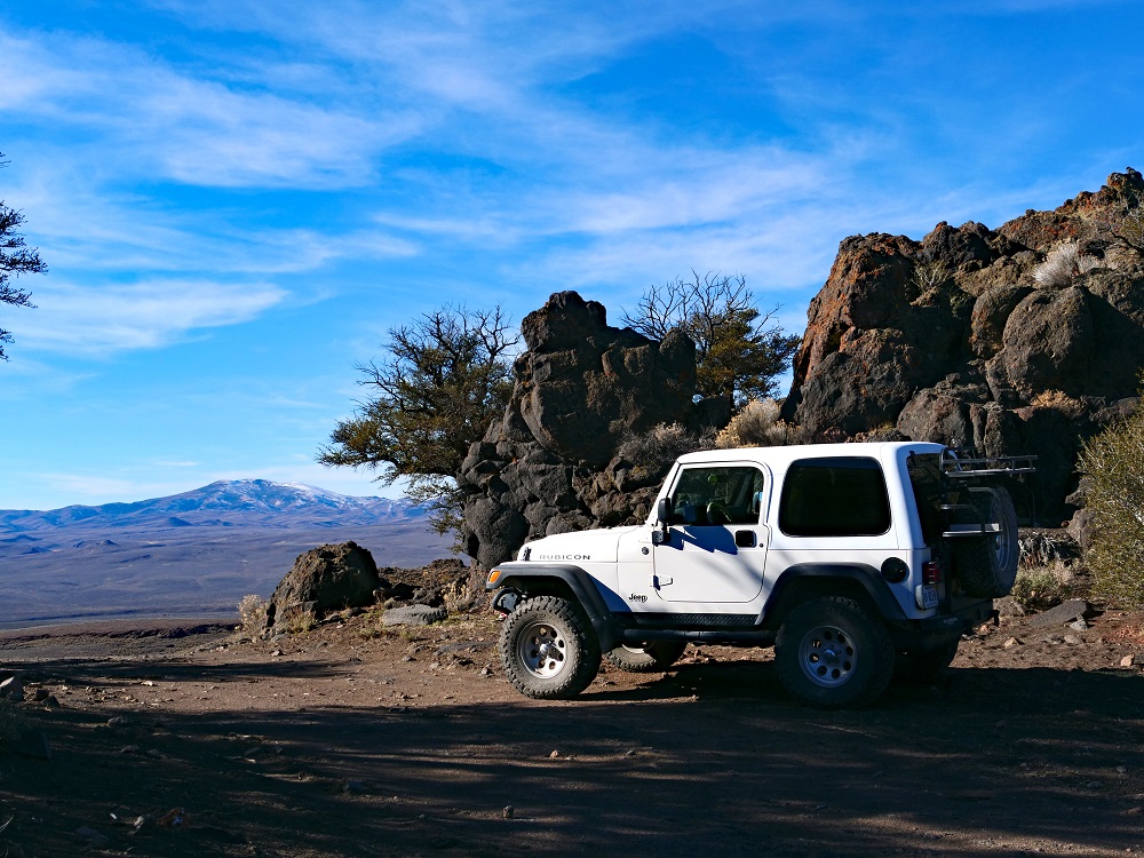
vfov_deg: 32.9
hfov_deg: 42.9
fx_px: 1454
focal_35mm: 44
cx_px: 572
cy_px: 429
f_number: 9
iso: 200
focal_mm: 22
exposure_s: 1/400
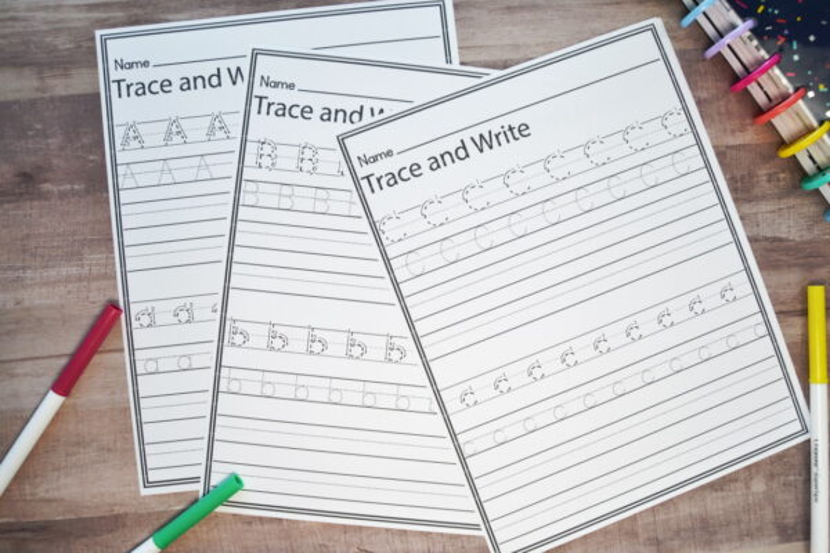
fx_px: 622
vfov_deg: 47.9
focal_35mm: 27
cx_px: 415
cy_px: 276
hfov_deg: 67.4
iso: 160
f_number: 5.6
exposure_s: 1/60
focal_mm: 18
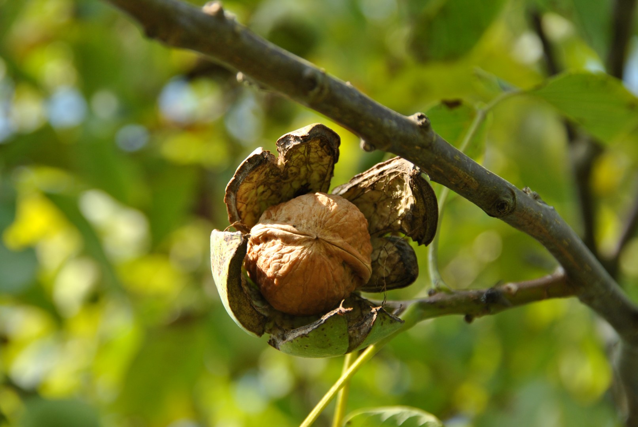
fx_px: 2608
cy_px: 214
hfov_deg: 13.9
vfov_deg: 9.4
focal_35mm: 147
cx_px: 319
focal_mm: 98
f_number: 7.1
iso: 200
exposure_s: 1/200
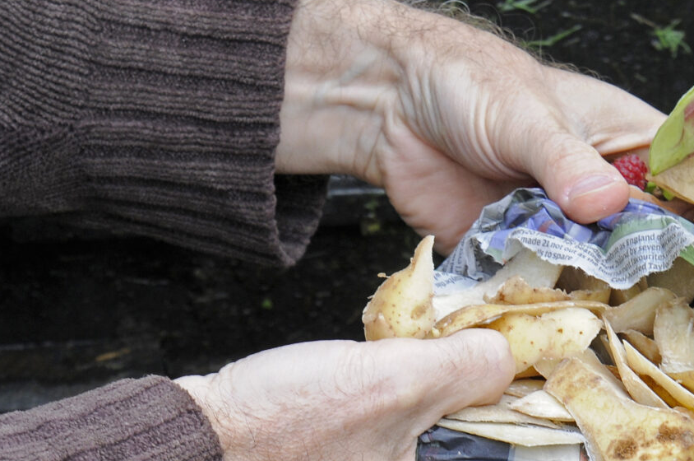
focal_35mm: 182
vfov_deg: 7.5
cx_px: 601
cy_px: 534
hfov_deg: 11.3
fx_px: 3503
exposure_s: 1/60
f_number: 8
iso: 250
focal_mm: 50
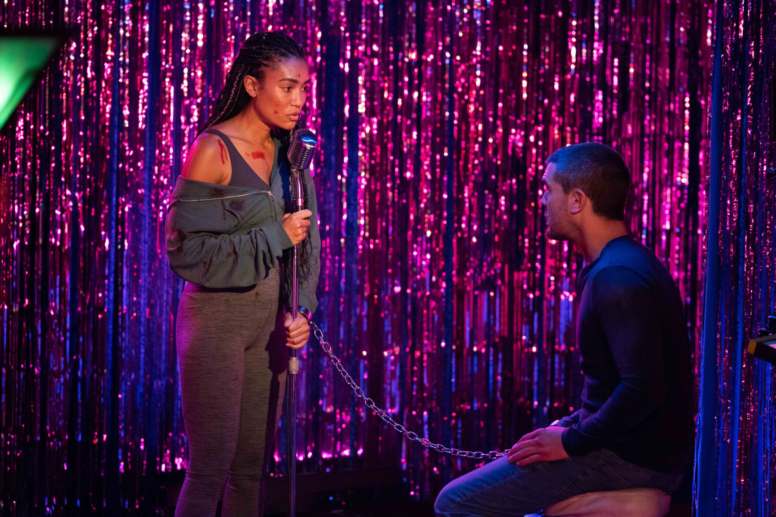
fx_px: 2371
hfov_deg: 18.6
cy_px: 258
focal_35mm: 110
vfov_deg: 12.5
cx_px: 388
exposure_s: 1/125
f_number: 3.5
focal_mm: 110
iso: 10000
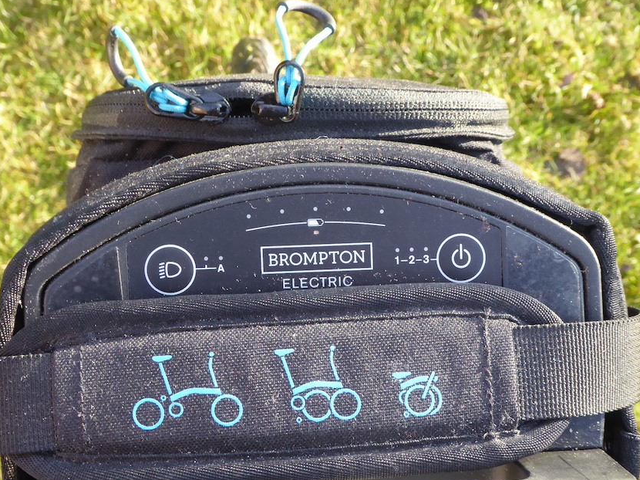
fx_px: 1072
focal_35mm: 58
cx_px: 344
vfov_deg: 25.2
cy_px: 293
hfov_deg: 33.2
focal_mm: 8.4
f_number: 5
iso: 400
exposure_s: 1/100
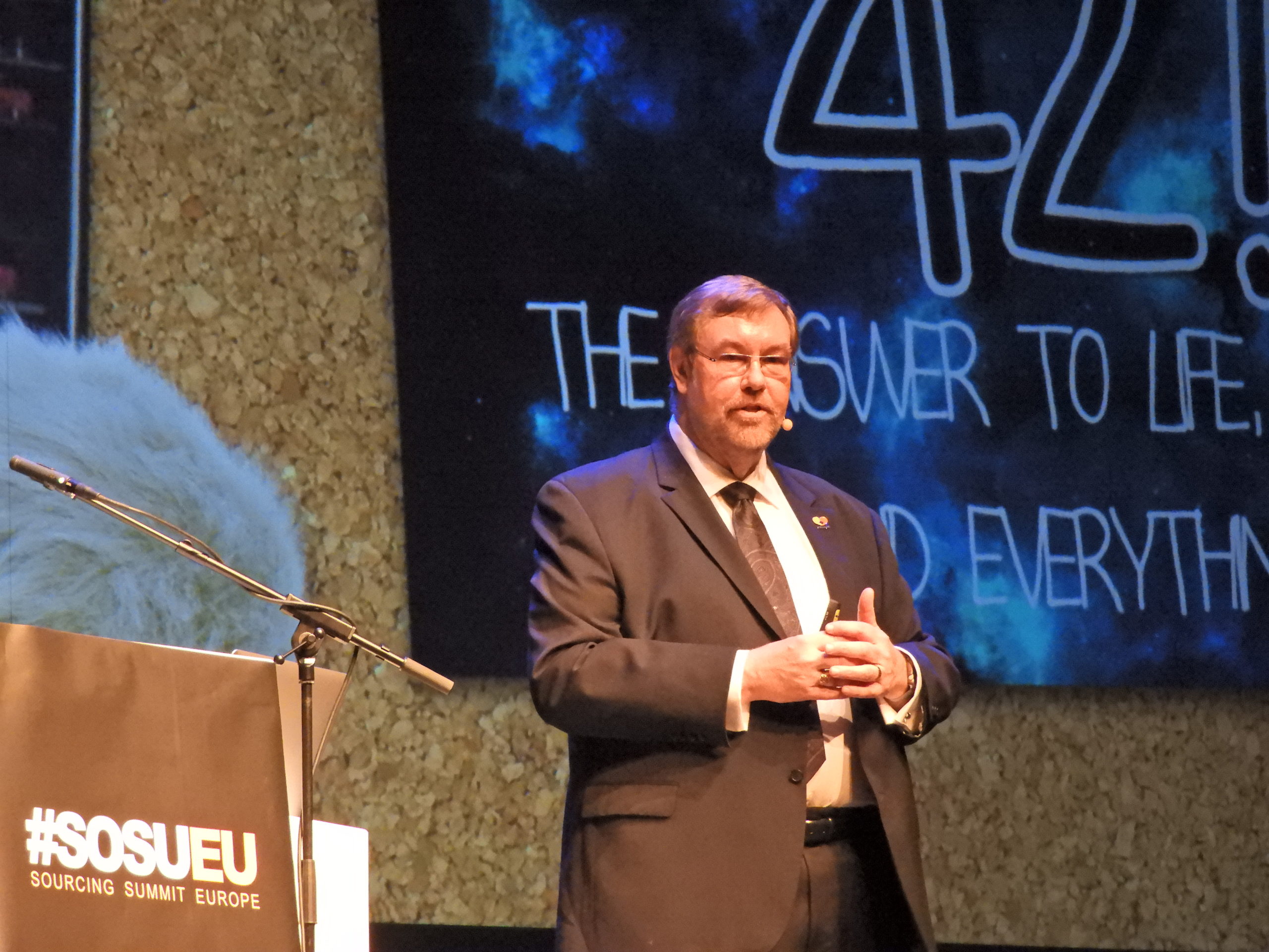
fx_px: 6599
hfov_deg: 11.0
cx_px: 634
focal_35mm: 180
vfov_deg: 8.2
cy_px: 476
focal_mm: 32.2
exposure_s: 1/30
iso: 1600
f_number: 5.3
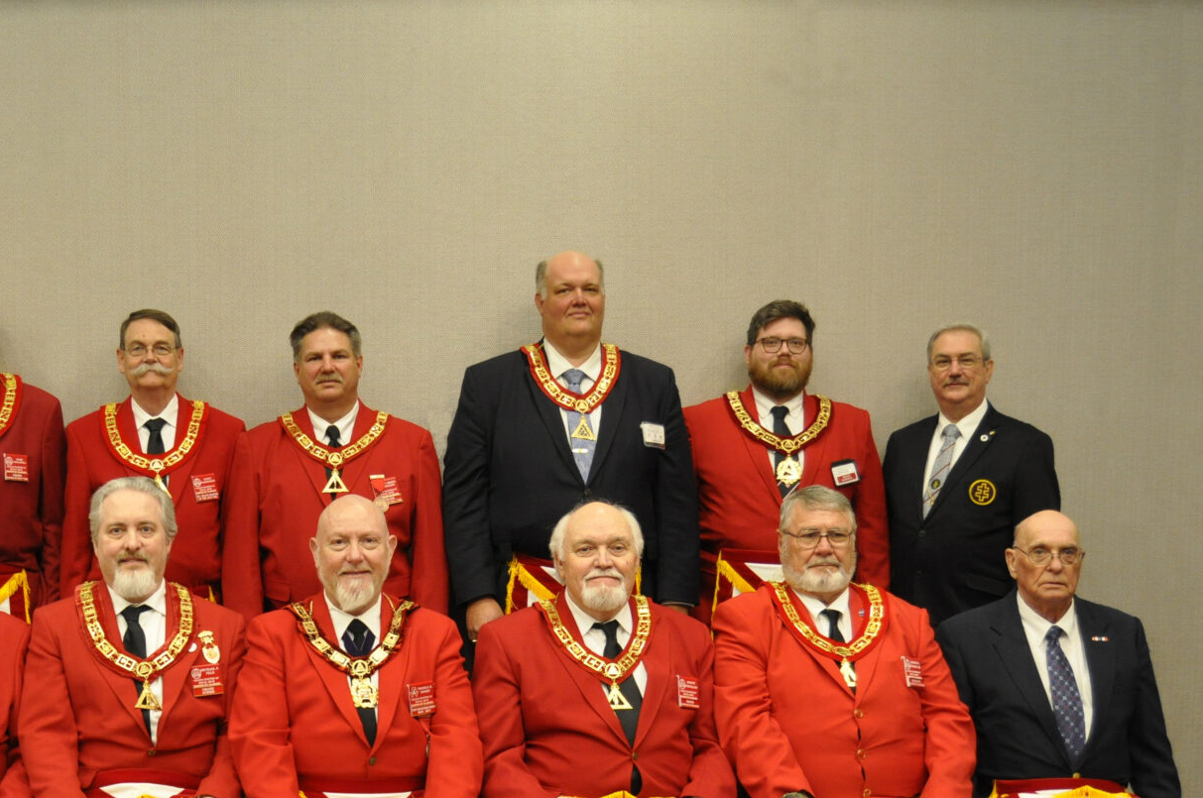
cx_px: 322
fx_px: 1902
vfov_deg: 23.4
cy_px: 629
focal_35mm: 57
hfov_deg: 34.5
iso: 800
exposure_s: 1/30
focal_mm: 24
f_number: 3.8
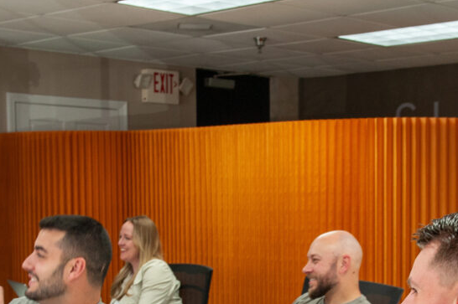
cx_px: 294
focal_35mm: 89
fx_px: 1131
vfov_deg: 15.1
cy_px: 288
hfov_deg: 22.8
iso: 640
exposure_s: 1/50
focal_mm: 31
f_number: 5.6
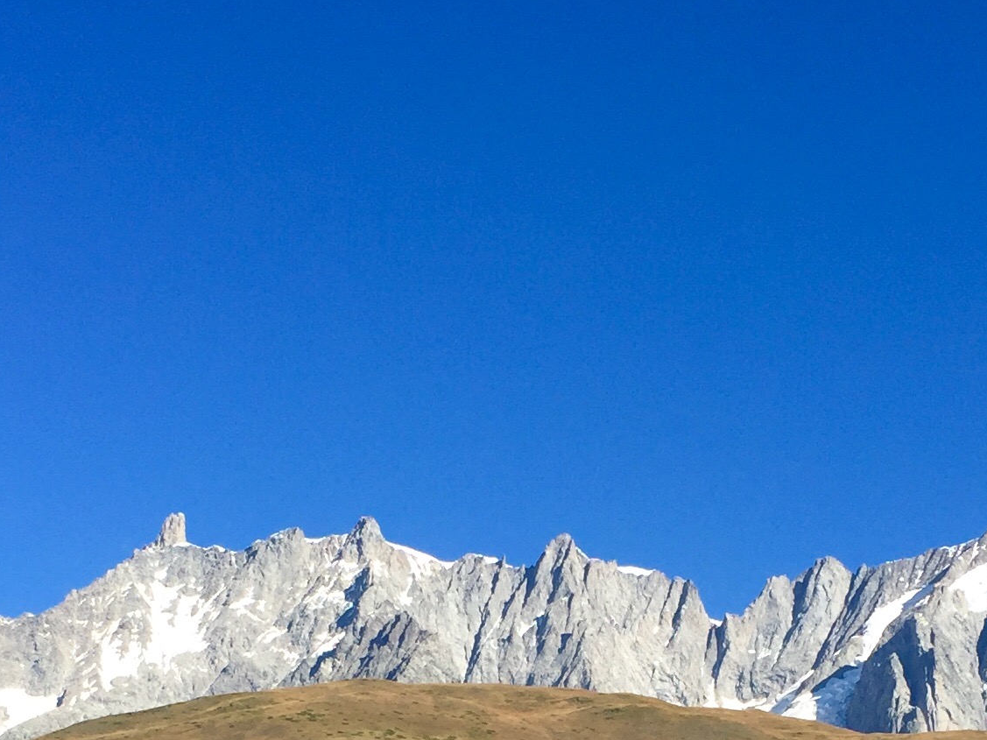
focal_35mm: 84
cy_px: 944
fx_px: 2395
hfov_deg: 23.3
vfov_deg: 16.6
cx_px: 475
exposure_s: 1/1721
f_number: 2.2
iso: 32
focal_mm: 4.15
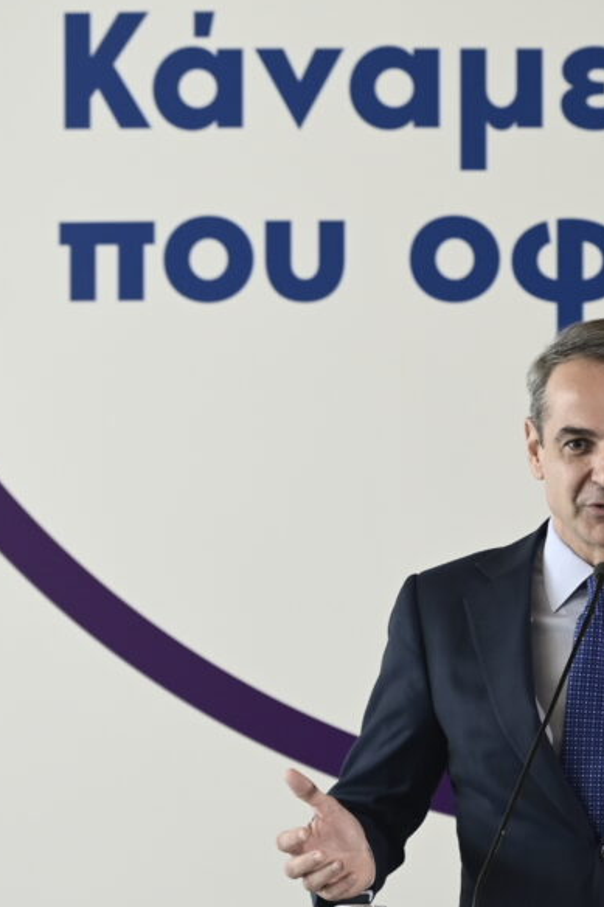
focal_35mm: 351
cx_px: 624
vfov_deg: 5.9
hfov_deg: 3.9
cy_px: 498
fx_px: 8838
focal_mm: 200
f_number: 4
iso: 800
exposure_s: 1/250
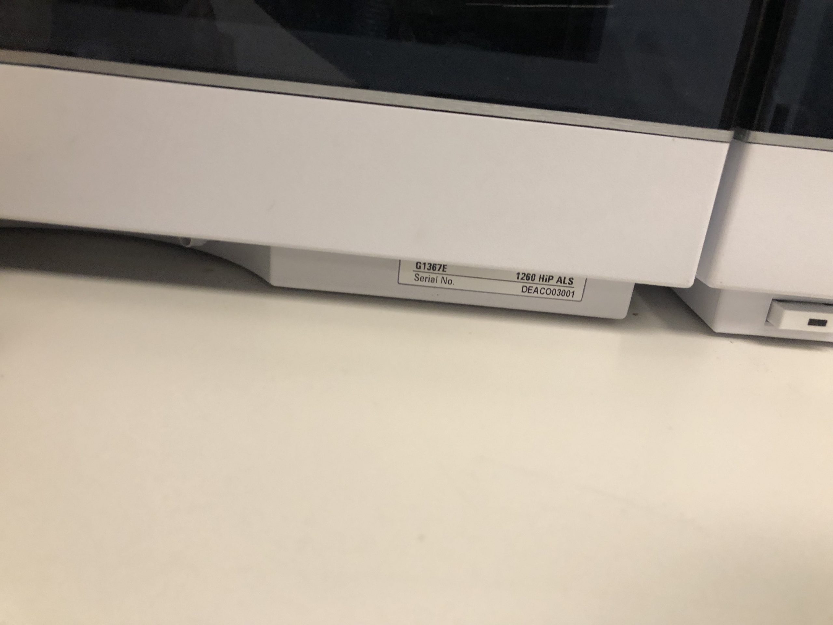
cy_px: 312
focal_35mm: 28
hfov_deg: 63.4
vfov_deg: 49.7
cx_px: 416
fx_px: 674
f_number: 1.8
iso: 64
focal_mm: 4
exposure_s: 1/15
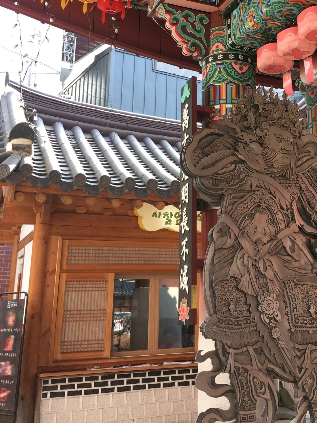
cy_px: 125
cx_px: 247
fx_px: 562
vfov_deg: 40.5
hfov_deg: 30.8
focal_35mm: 46
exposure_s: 1/120
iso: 32
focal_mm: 4.15
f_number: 2.2
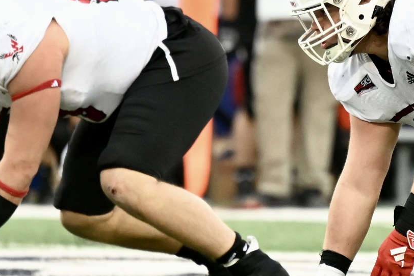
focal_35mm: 453
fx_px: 5211
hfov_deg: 4.5
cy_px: 119
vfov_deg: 3.0
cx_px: 308
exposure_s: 1/2000
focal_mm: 200
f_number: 2.8
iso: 2000
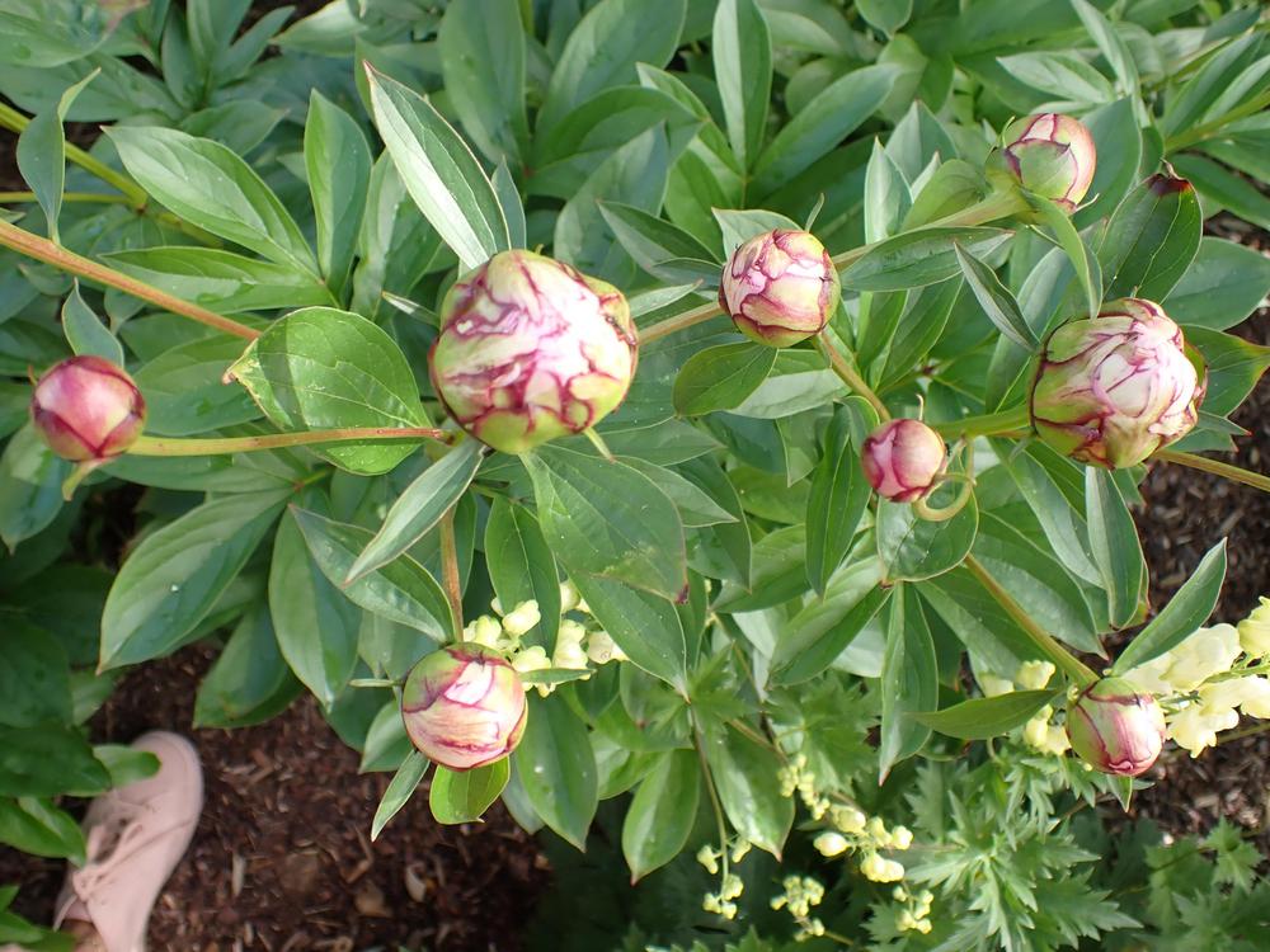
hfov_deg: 60.0
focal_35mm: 30
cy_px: 476
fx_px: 1101
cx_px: 635
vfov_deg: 46.8
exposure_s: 1/200
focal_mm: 5.4
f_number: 2.3
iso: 100
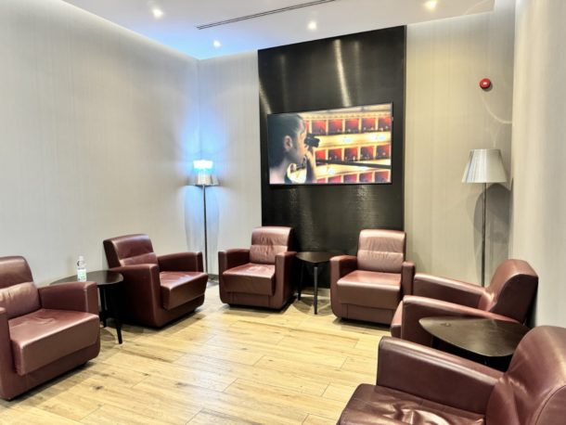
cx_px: 283
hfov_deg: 71.6
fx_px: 393
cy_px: 212
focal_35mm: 24
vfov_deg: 56.8
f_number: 1.78
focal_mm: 6.76
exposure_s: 1/50
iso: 400
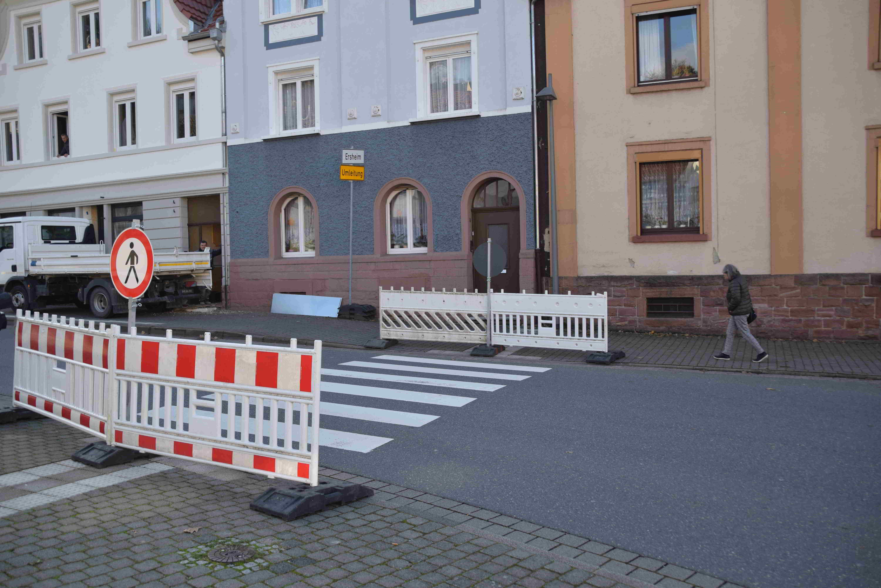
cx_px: 440
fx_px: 734
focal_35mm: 30
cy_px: 294
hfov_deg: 61.9
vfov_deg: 43.6
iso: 400
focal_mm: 20
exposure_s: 1/1250
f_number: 3.5
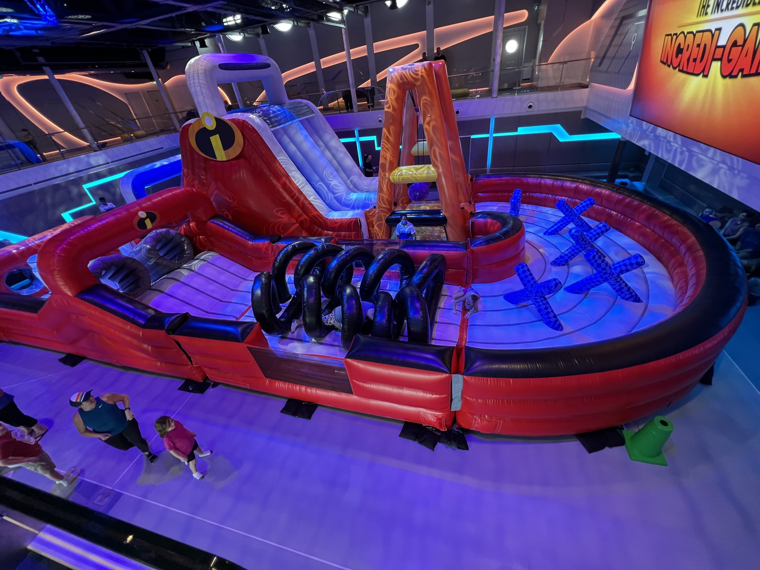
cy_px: 285
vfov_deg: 89.9
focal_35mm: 13
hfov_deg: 106.2
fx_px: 285
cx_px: 380
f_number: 1.8
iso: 250
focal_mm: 1.57
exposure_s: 1/120
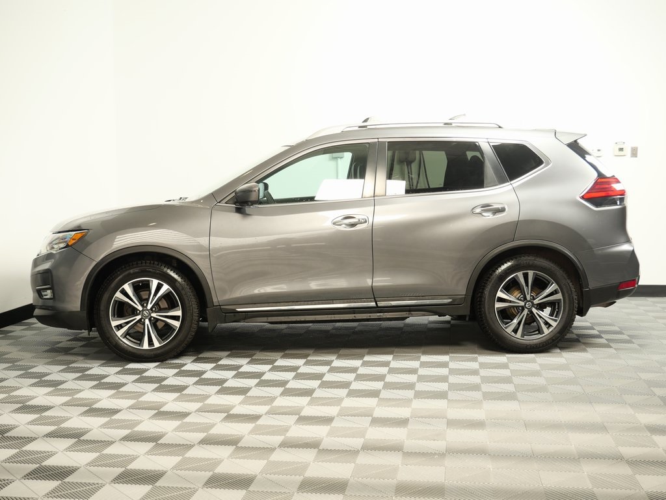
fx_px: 847
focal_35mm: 44
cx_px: 333
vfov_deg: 32.9
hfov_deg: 42.9
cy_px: 250
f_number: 5
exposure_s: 1/200
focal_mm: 22
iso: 320
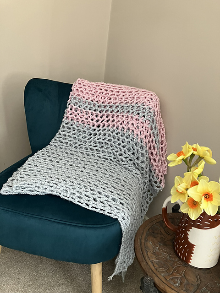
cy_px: 146
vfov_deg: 63.4
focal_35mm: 28
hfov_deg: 49.7
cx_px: 110
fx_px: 237
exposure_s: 1/42
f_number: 1.8
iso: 320
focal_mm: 3.99
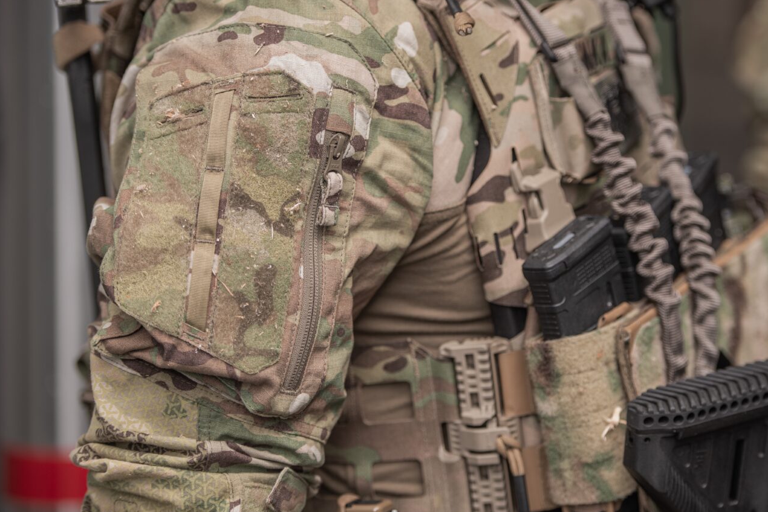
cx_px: 462
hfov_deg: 16.1
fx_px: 2709
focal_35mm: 127
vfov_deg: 10.8
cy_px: 209
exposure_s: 1/500
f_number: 2.8
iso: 400
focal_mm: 105
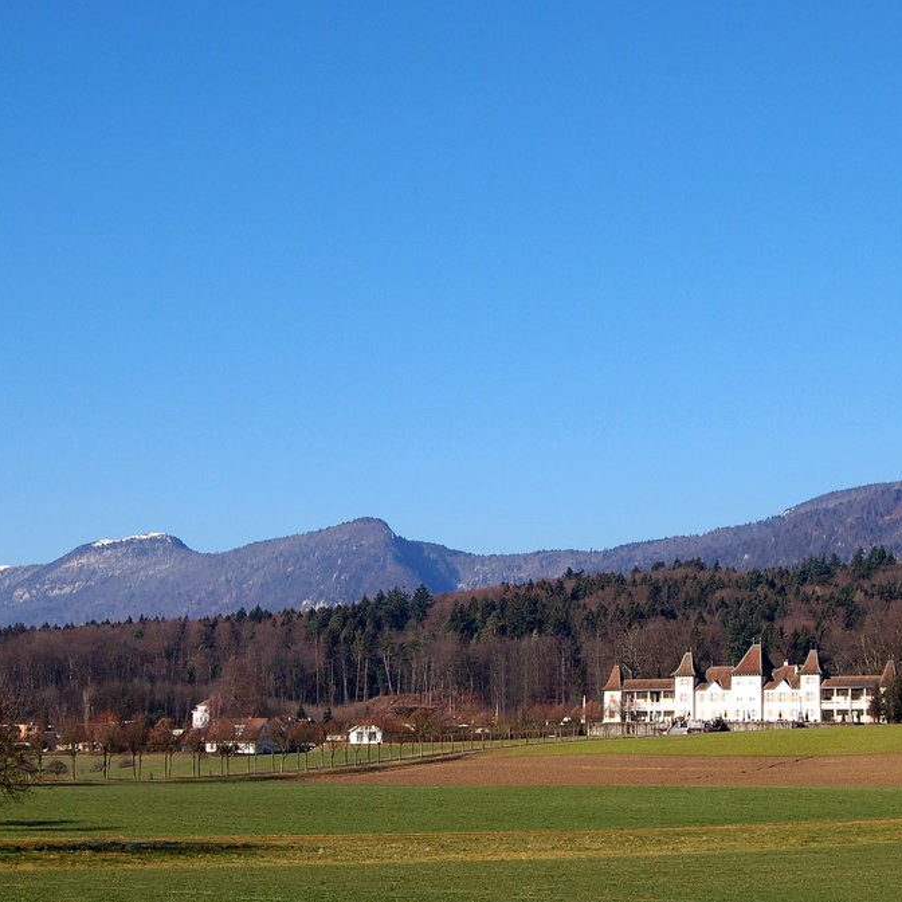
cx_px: 573
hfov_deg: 26.0
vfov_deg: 26.1
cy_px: 456
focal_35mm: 66
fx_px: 1946
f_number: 9.5
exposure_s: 1/250
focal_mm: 34
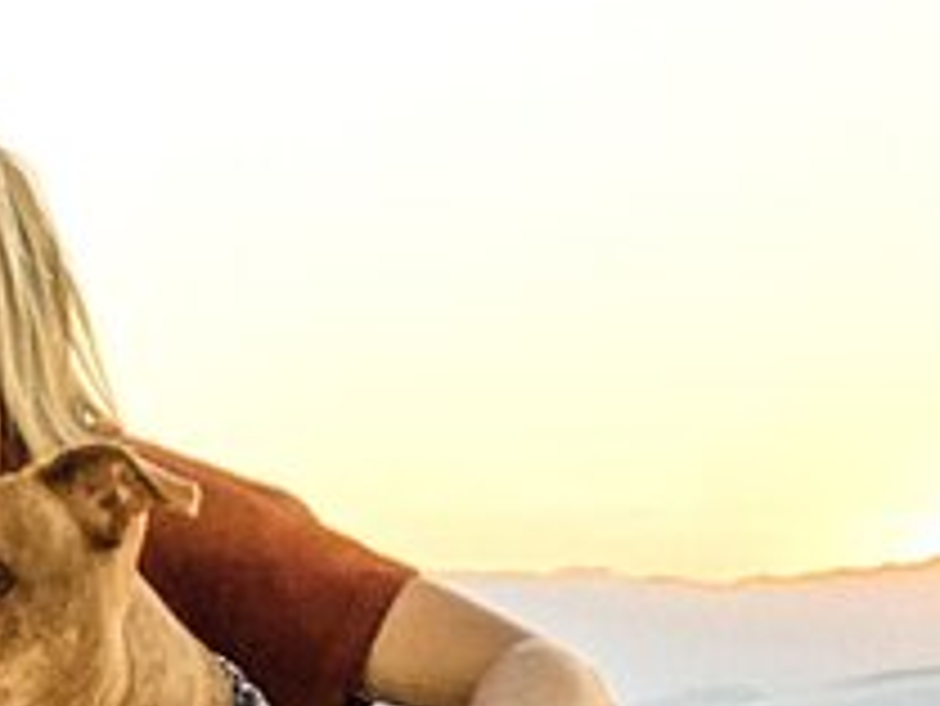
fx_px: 3587
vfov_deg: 11.2
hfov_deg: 14.7
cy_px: 144
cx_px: -18
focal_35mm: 132
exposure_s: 1/250
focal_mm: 2.71
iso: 25
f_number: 2.2
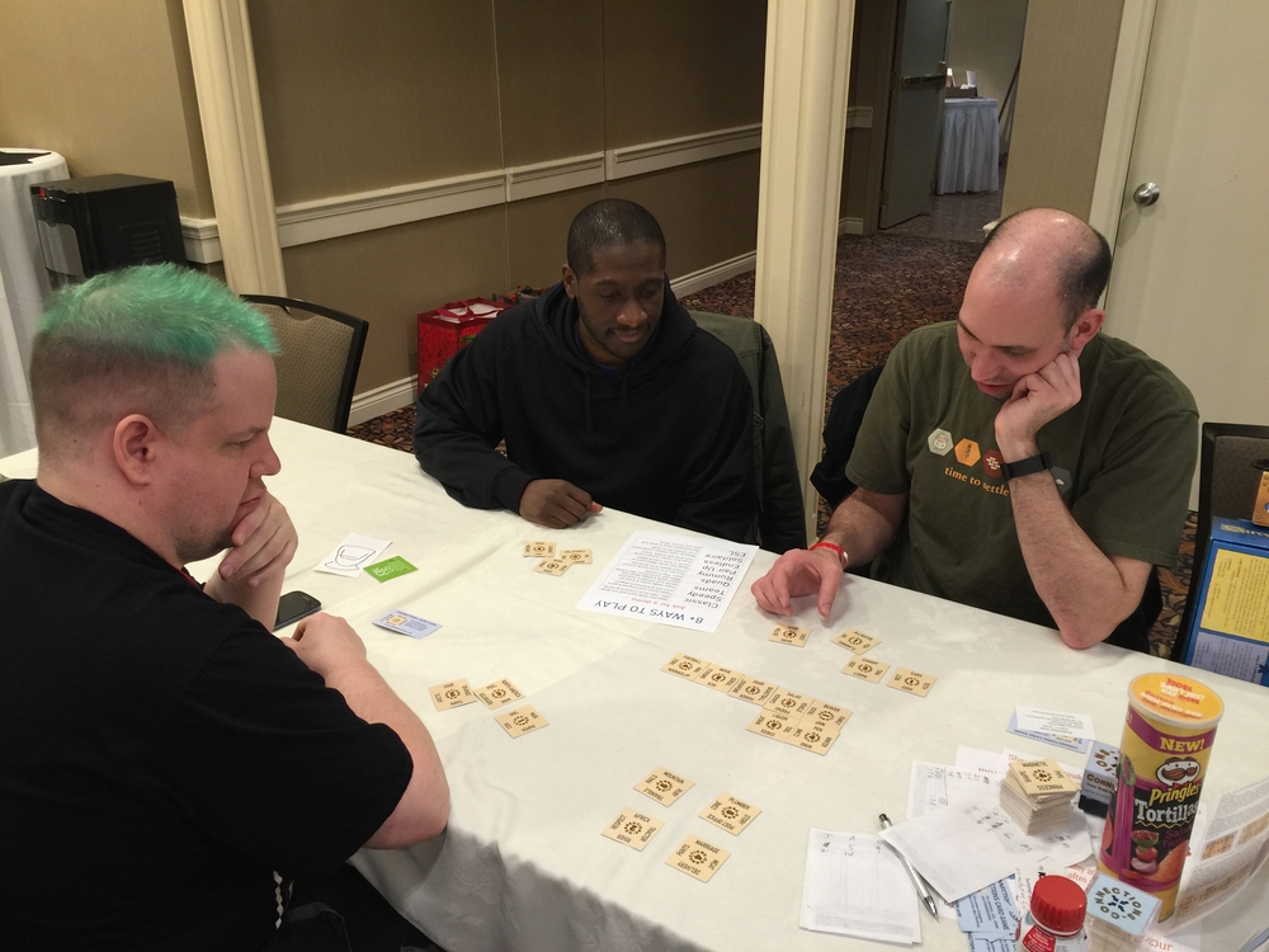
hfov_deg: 61.7
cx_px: 634
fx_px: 1063
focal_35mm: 29
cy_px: 476
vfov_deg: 48.2
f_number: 2.2
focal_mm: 4.15
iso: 40
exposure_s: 1/15
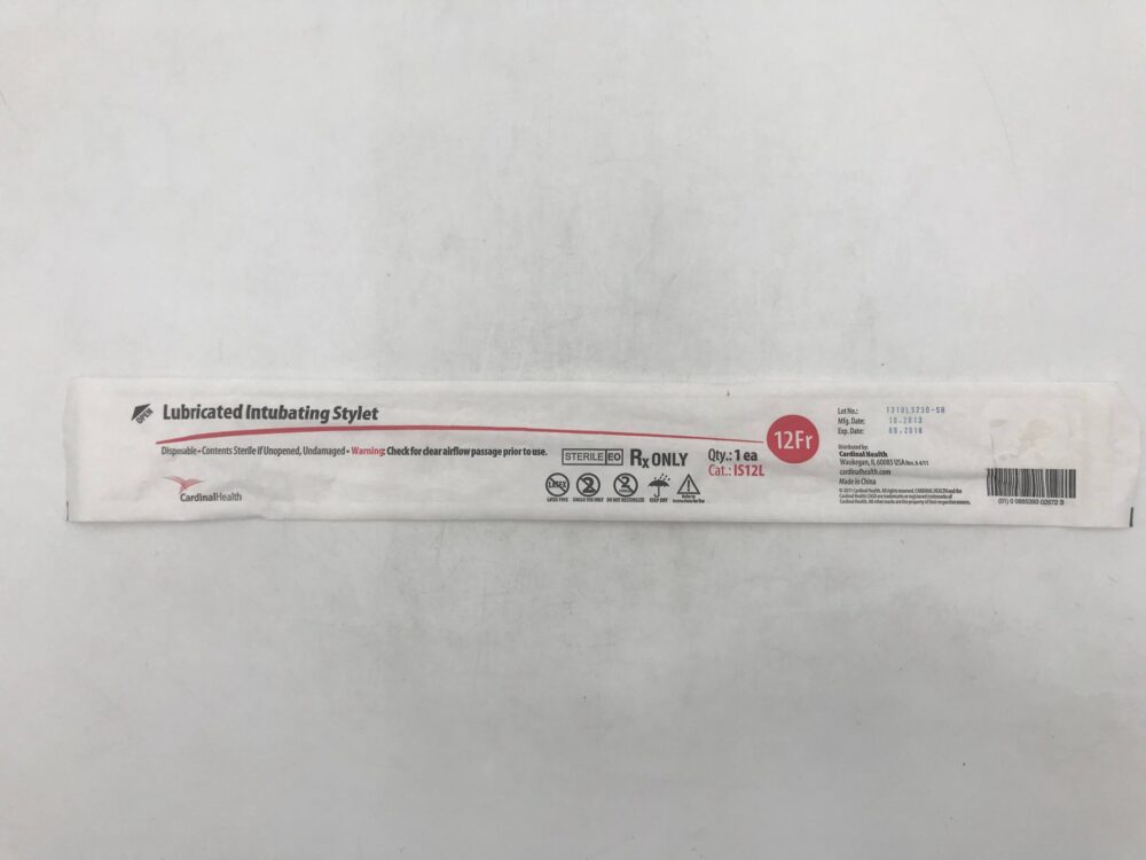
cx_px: 573
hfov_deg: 63.4
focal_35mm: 28
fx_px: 927
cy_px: 430
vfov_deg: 49.7
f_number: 1.8
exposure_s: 1/310
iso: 20
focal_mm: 3.99
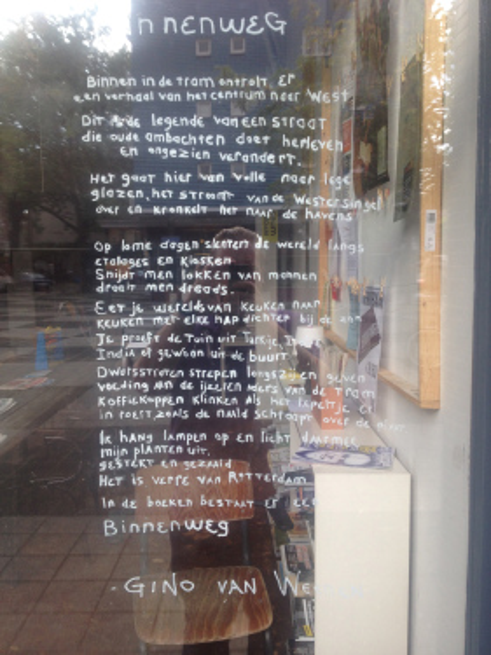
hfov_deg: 40.7
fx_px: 662
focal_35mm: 35
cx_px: 246
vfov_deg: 52.6
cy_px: 328
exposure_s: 1/120
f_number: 2.4
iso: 50
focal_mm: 4.28
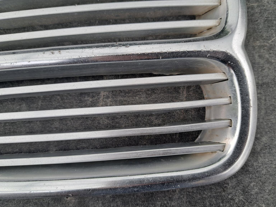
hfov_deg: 69.4
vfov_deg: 54.9
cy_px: 101
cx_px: 144
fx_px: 199
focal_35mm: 25
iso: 50
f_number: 1.8
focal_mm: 5.23
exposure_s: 1/100
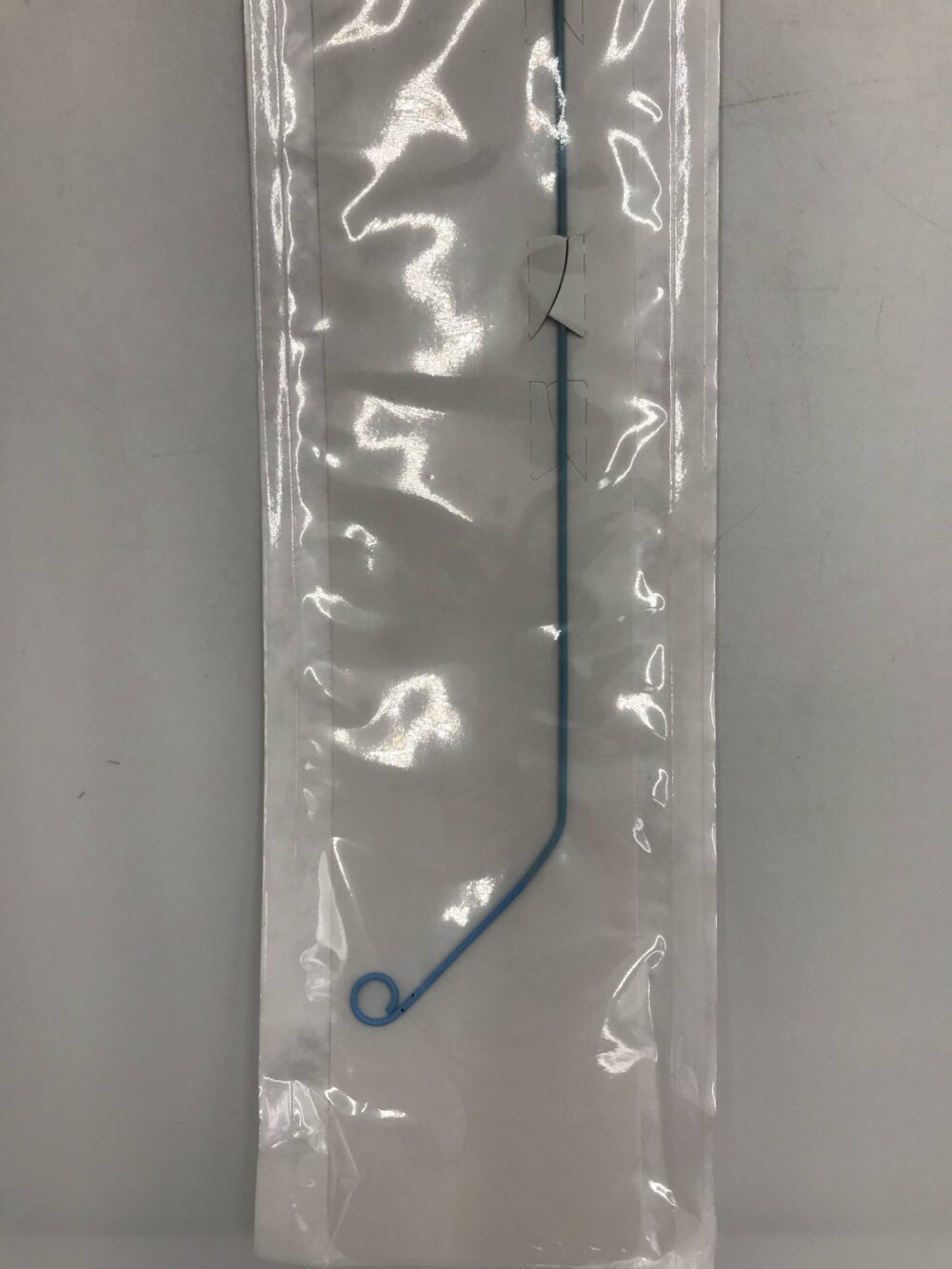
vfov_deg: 63.4
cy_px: 634
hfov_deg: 49.8
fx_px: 1027
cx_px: 476
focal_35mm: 28
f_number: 1.8
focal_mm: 3.99
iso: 20
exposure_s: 1/208
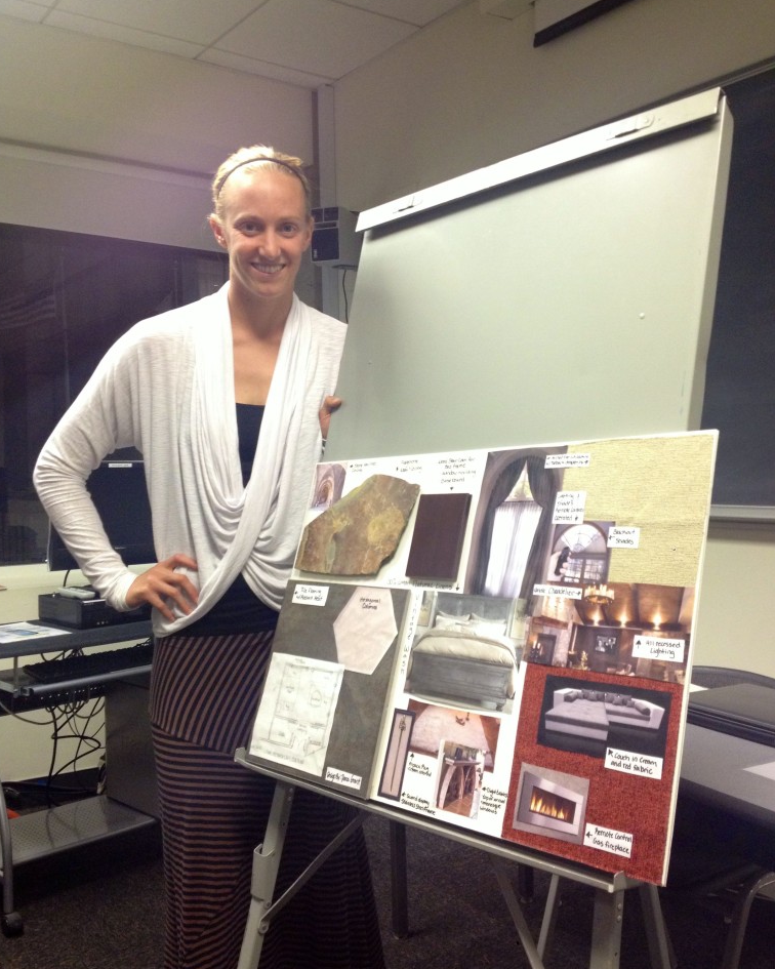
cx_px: 382
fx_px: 1061
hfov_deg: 40.1
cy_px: 485
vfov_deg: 49.1
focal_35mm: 37
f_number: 2.4
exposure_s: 1/20
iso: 160
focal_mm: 4.28
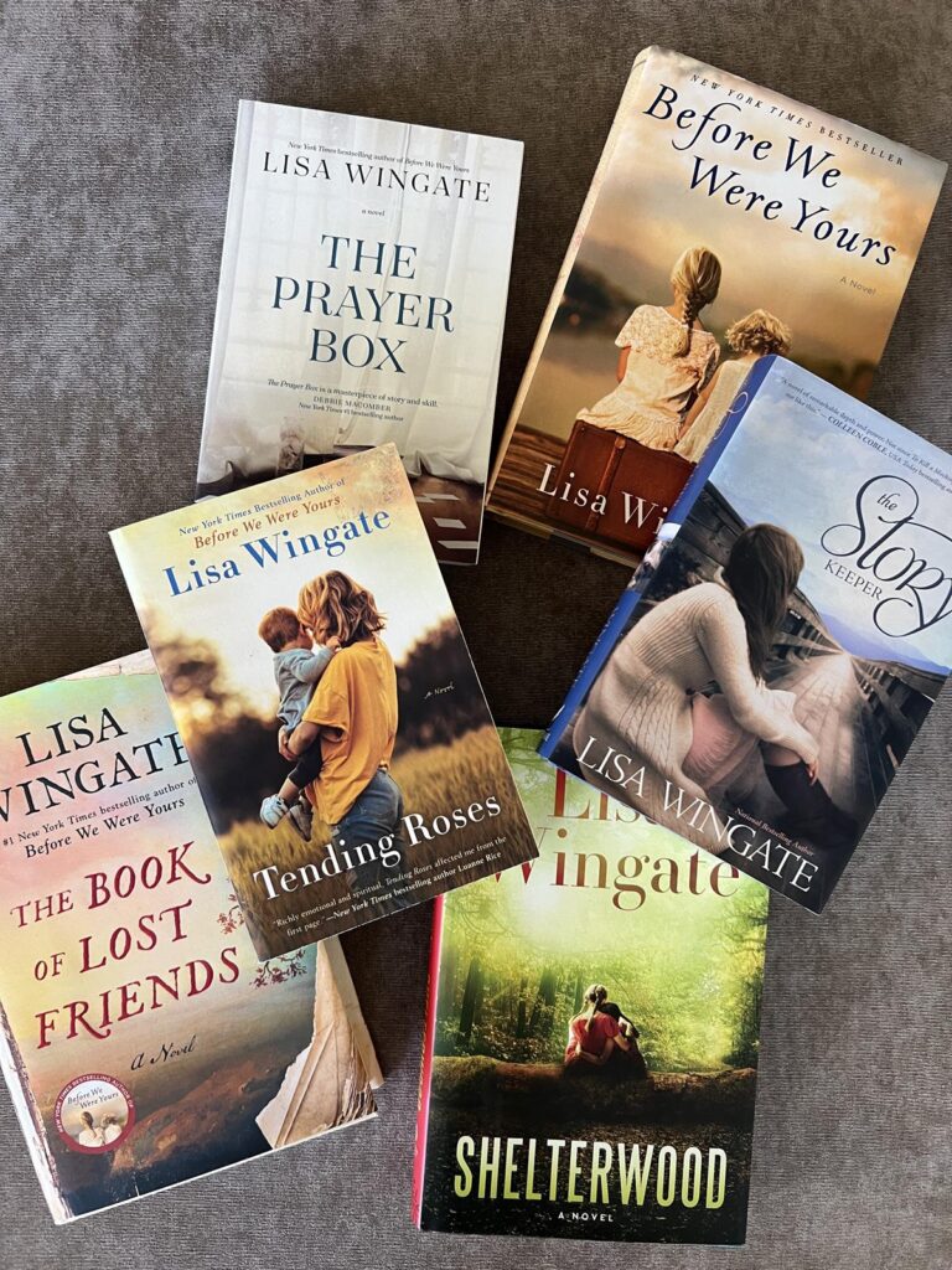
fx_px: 953
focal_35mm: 26
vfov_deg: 67.3
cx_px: 476
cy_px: 635
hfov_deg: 53.1
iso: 125
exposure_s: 1/80
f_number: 1.5
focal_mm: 5.7
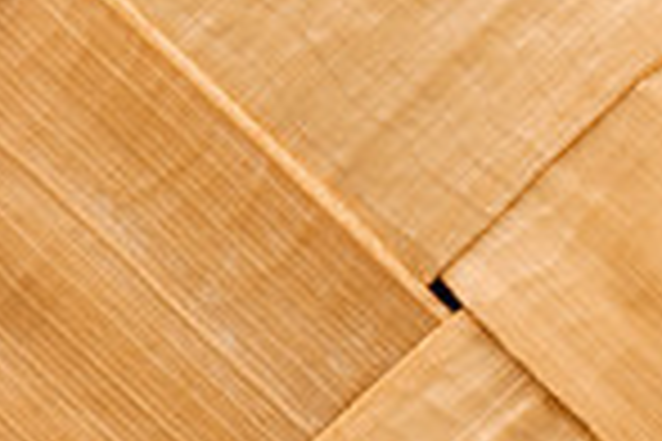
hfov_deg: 4.6
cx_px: 2285
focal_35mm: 417
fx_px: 7668
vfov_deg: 3.3
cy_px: 682
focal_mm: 60
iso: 200
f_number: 22
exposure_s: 1/250
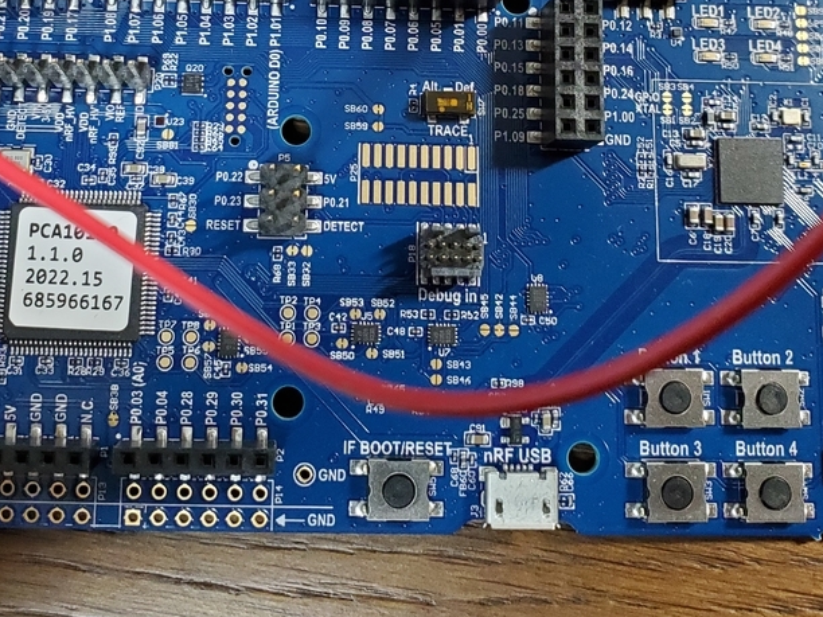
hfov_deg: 37.4
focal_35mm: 51
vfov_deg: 27.3
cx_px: 344
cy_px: 32
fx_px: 1213
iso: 400
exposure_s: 1/50
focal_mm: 4.3
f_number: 2.4
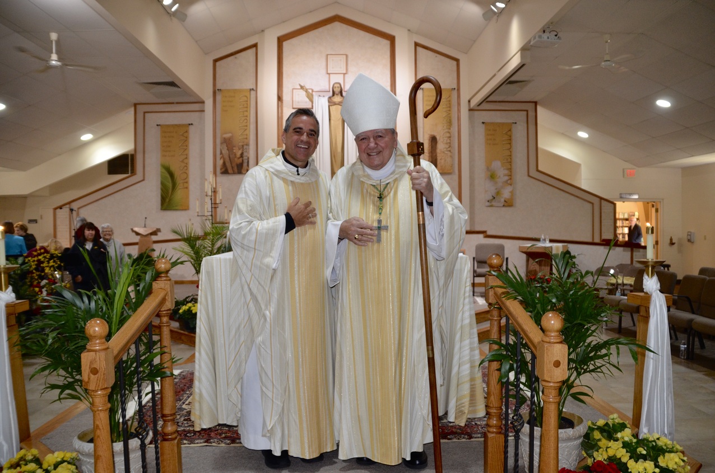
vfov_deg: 47.7
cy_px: 236
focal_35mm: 27
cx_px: 358
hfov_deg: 67.5
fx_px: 535
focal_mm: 18
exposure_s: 1/60
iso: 800
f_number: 3.5
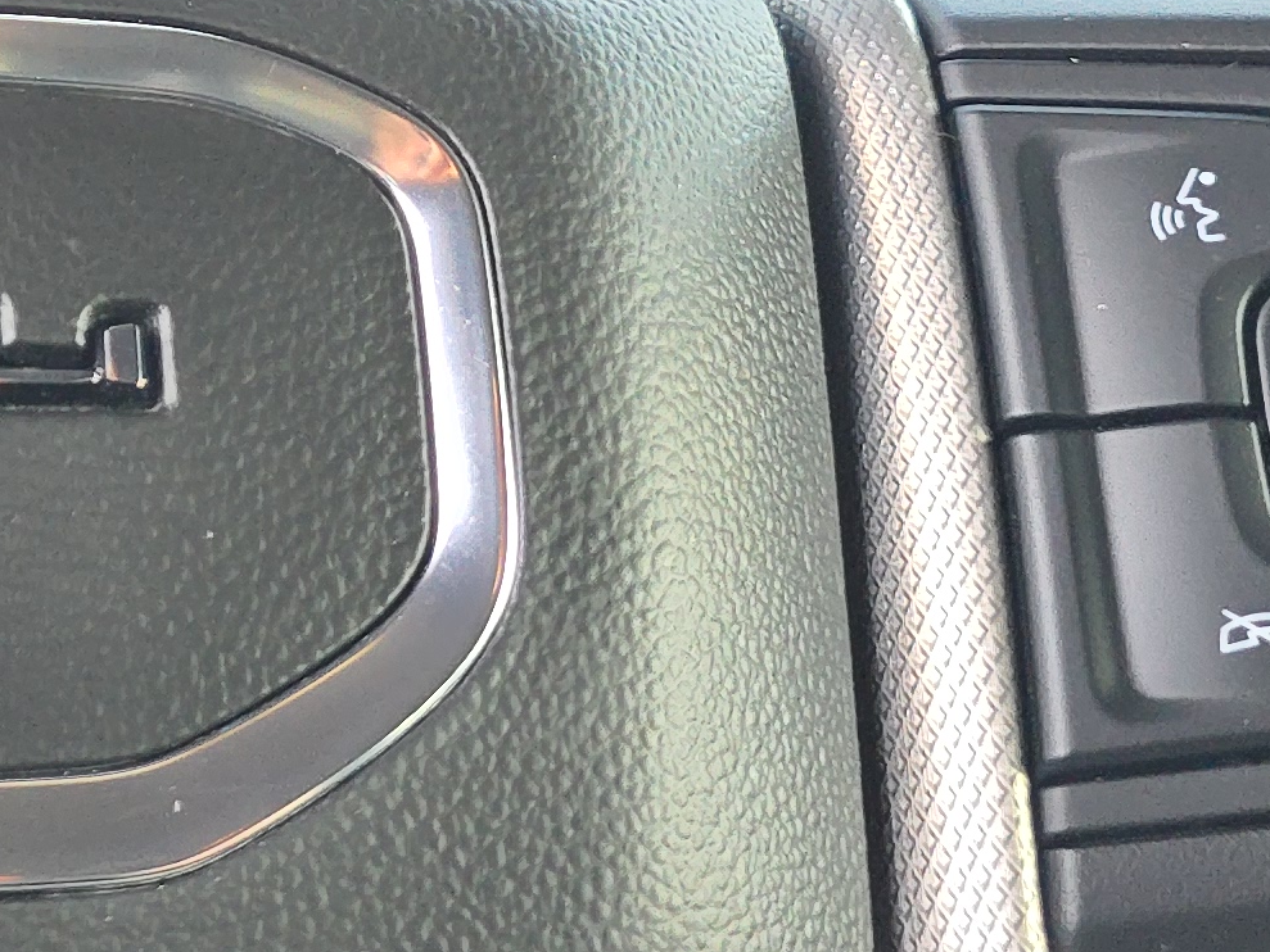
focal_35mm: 93
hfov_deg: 19.6
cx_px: -316
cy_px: -65
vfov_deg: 15.5
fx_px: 3412
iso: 125
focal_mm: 6.3
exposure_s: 1/180
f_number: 1.7
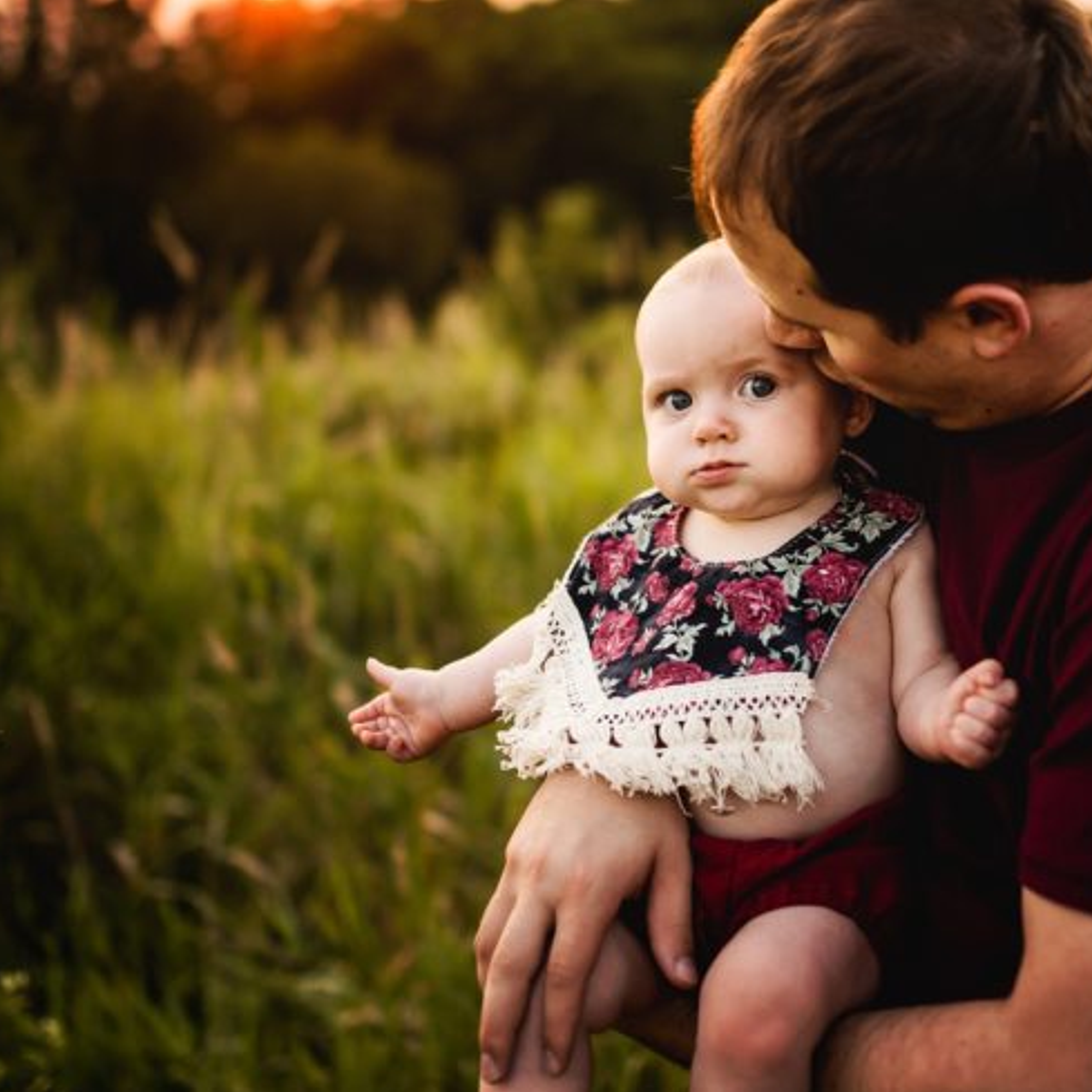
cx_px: 726
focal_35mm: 70
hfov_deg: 24.5
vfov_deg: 24.6
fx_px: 2498
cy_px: 390
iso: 125
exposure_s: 1/800
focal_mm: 35
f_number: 1.4
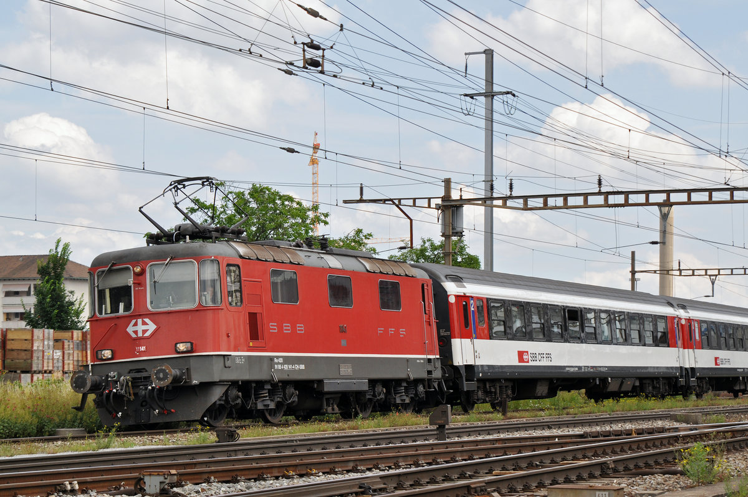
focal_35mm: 105
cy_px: 248
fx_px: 2179
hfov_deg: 19.5
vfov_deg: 13.0
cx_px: 374
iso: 250
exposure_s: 1/1000
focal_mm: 70
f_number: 5
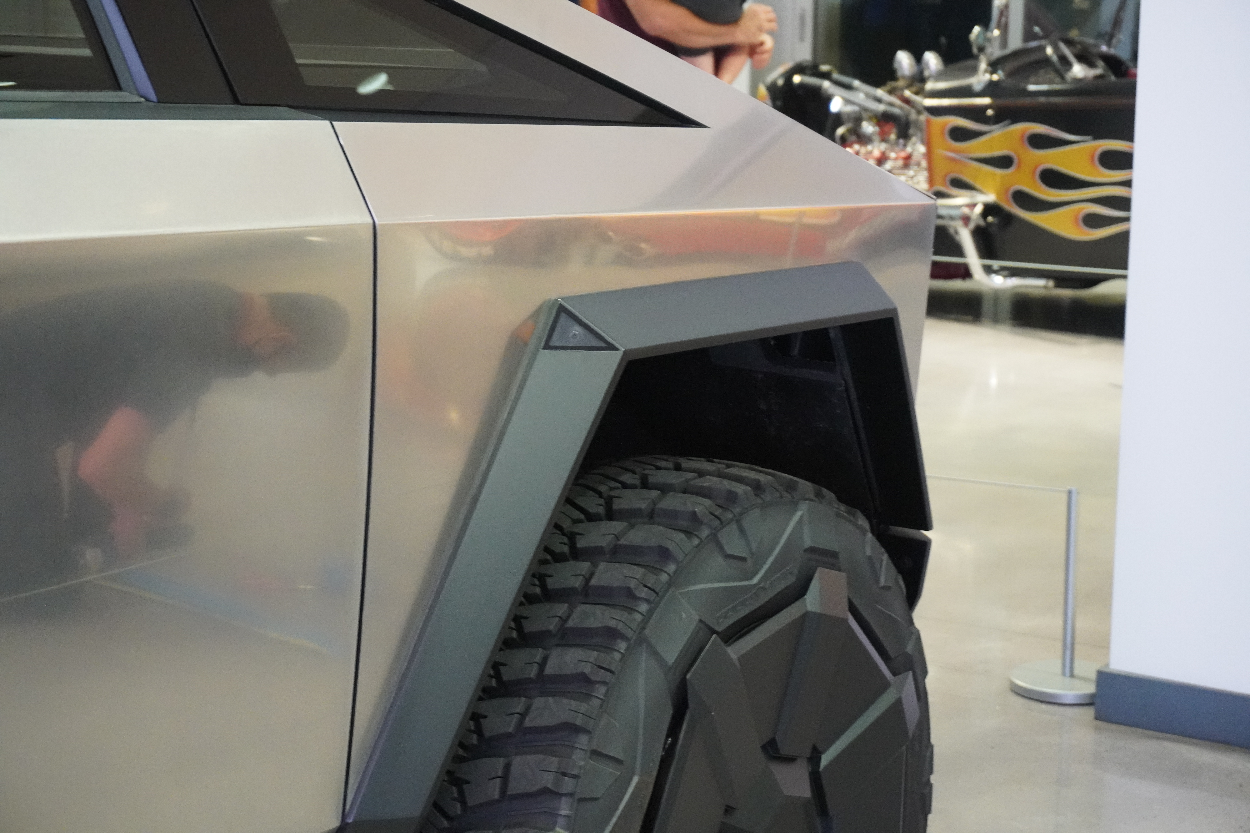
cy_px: 416
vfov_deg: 18.2
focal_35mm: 75
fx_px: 2604
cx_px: 625
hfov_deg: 27.0
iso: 6400
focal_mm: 50
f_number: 5.6
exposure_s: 1/80
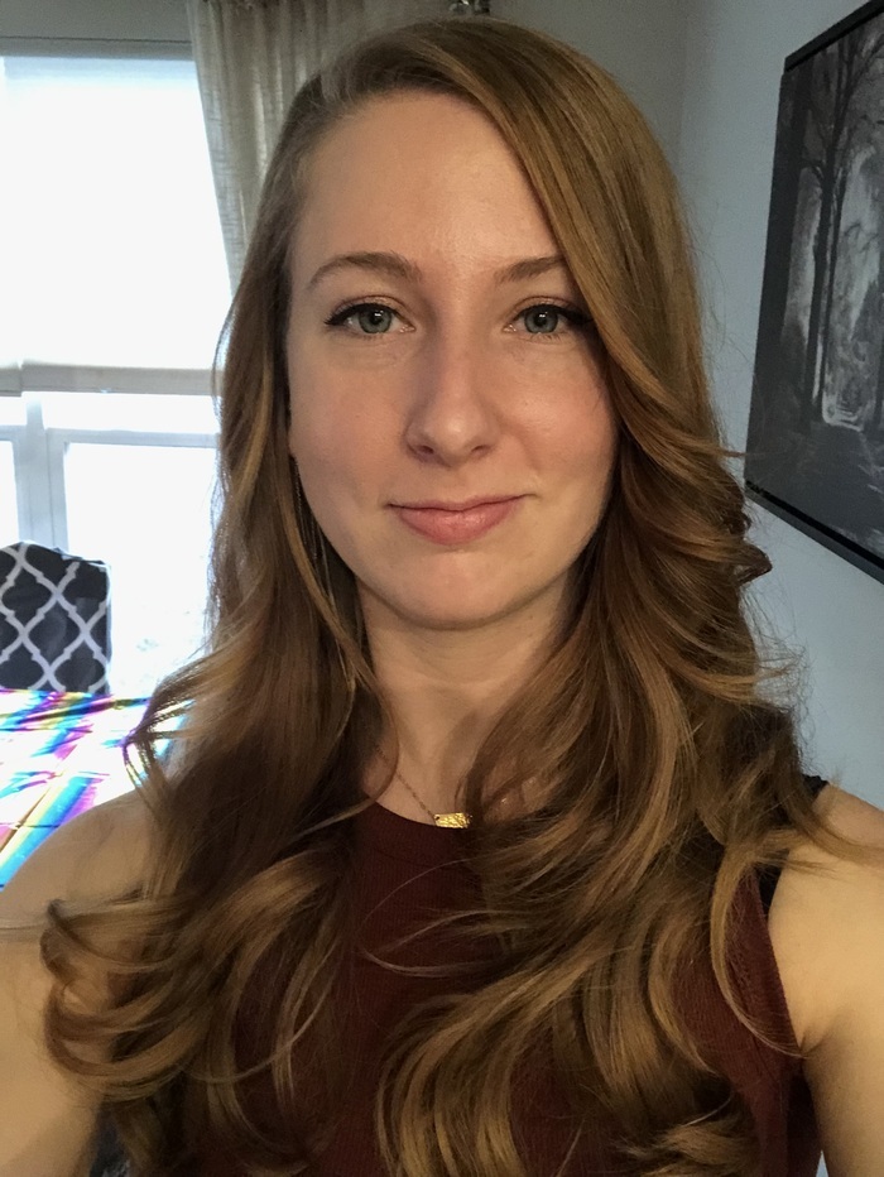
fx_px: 1089
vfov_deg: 56.8
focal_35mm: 32
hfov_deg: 44.2
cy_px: 588
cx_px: 442
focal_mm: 2.87
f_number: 2.2
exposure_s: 1/30
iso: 500
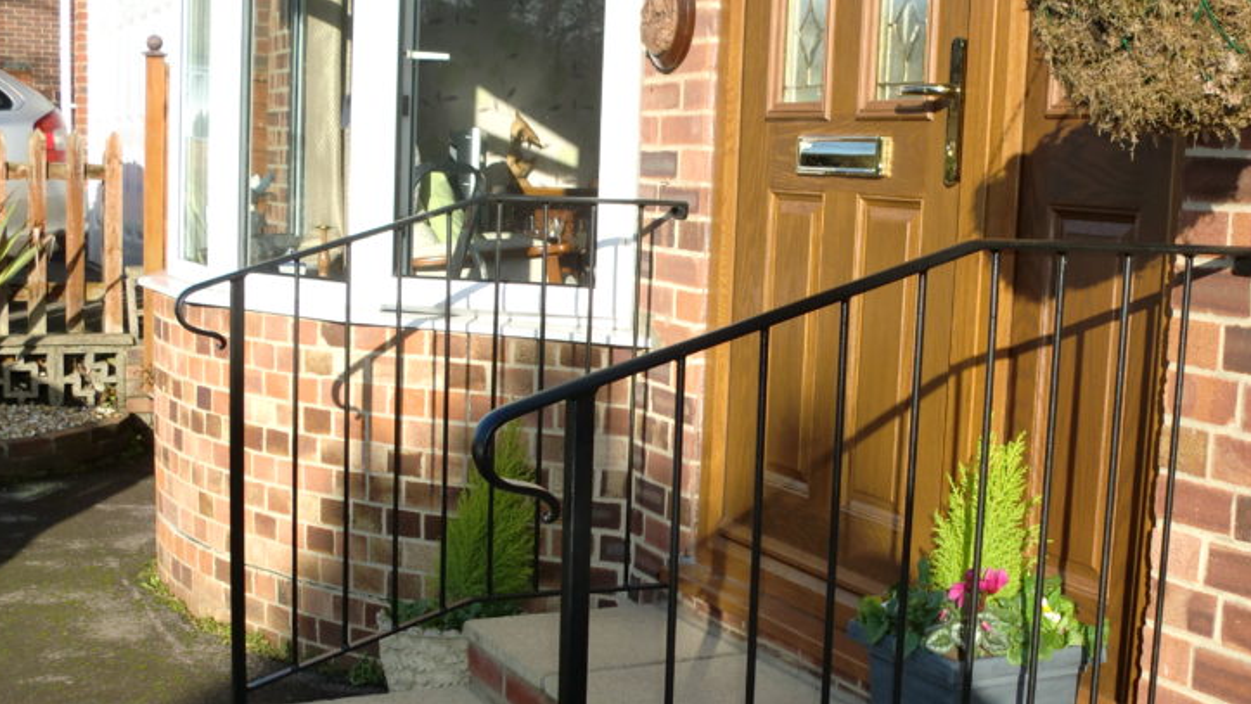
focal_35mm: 54
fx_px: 1792
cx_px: 784
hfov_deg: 38.2
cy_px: 510
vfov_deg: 22.1
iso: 64
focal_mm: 6.3
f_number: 3.1
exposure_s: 1/500
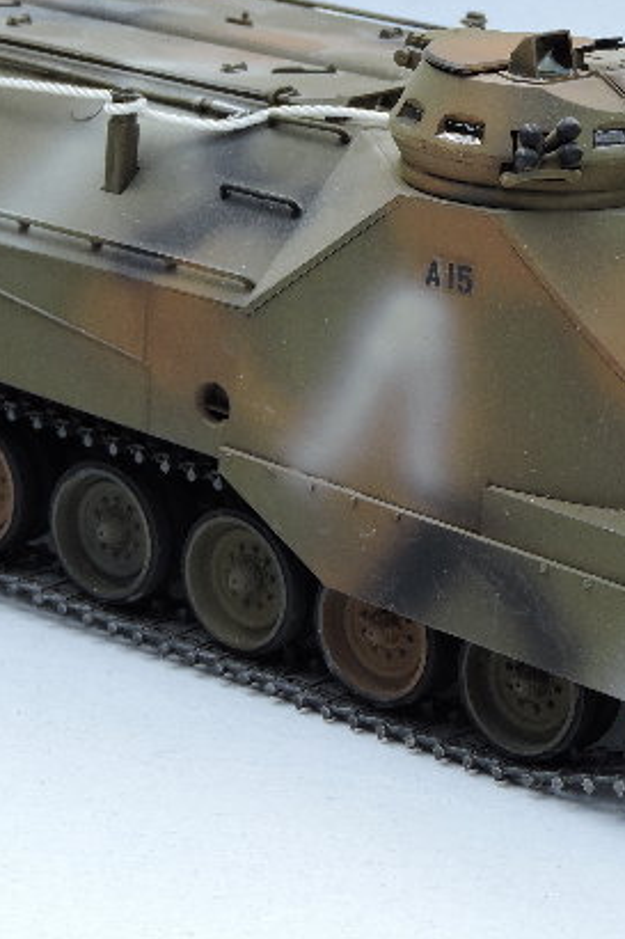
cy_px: 230
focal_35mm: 137
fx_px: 3570
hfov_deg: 10.0
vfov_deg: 14.9
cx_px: 511
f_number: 4.2
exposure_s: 1/160
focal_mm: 10.7
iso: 100
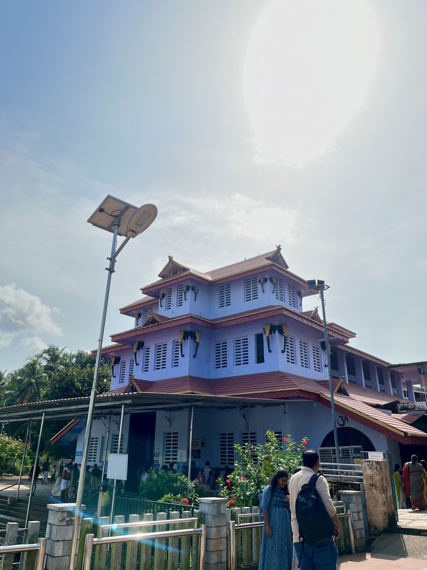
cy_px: 285
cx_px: 214
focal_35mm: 26
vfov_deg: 67.3
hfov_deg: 53.1
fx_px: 428
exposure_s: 1/2410
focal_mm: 5.1
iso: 50
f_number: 1.6
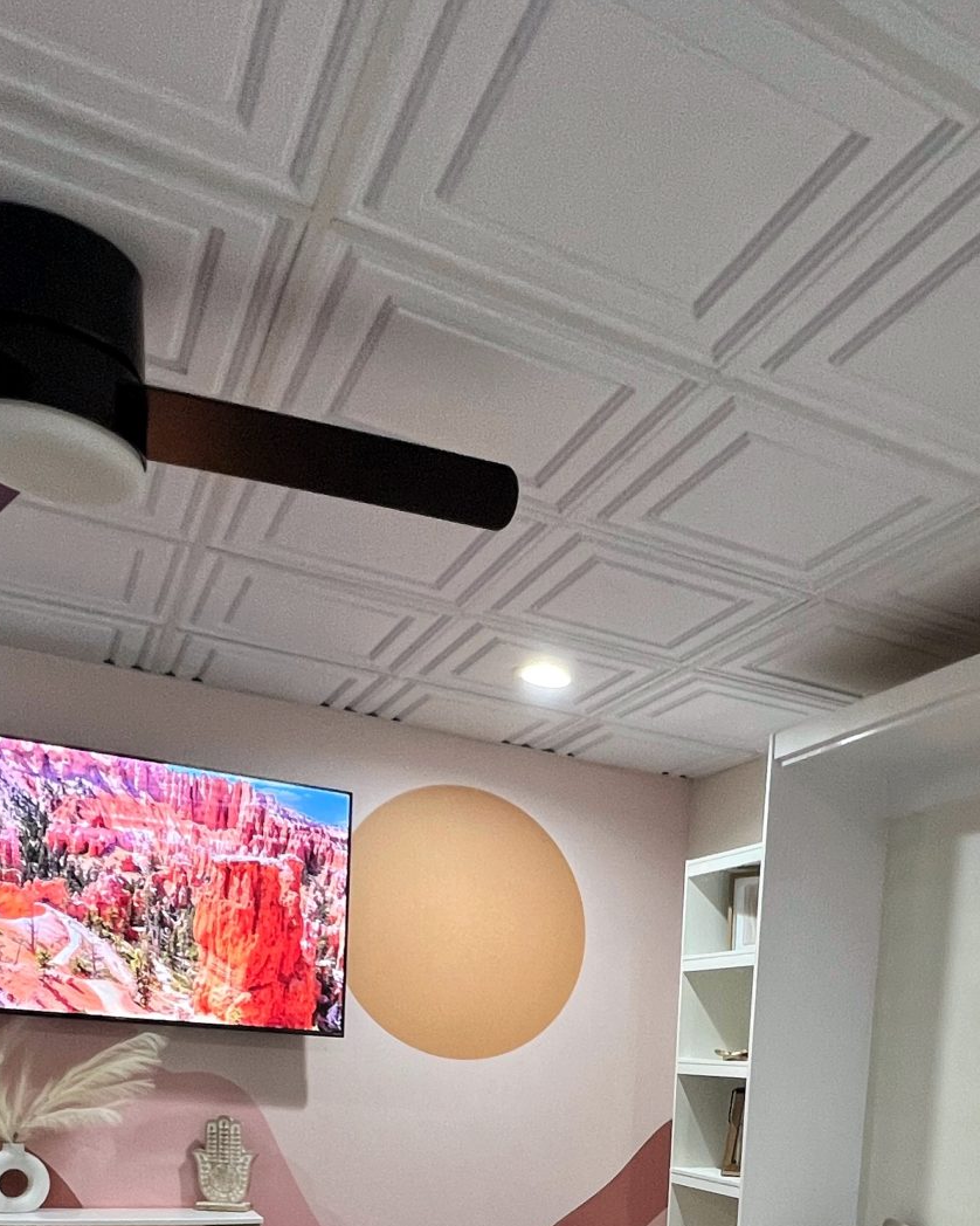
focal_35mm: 31
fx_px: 1124
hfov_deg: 46.1
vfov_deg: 46.7
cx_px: 681
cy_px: 1253
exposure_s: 1/60
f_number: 1.8
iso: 200
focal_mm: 1.57
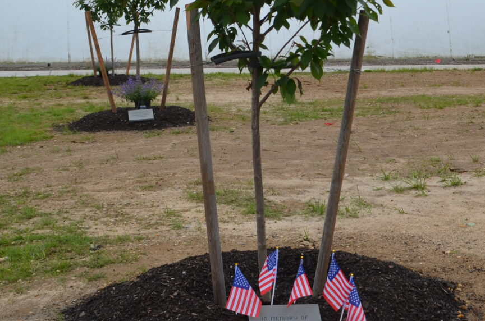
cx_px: 314
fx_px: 860
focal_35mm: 64
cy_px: 38
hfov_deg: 31.3
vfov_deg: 20.7
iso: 100
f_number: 8
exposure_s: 1/250
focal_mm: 18
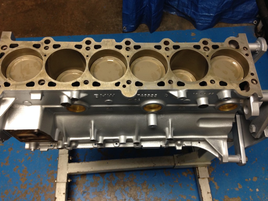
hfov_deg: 55.4
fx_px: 255
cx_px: 134
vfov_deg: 42.9
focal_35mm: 33
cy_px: 100
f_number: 2.4
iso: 100
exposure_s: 1/20
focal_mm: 4.12
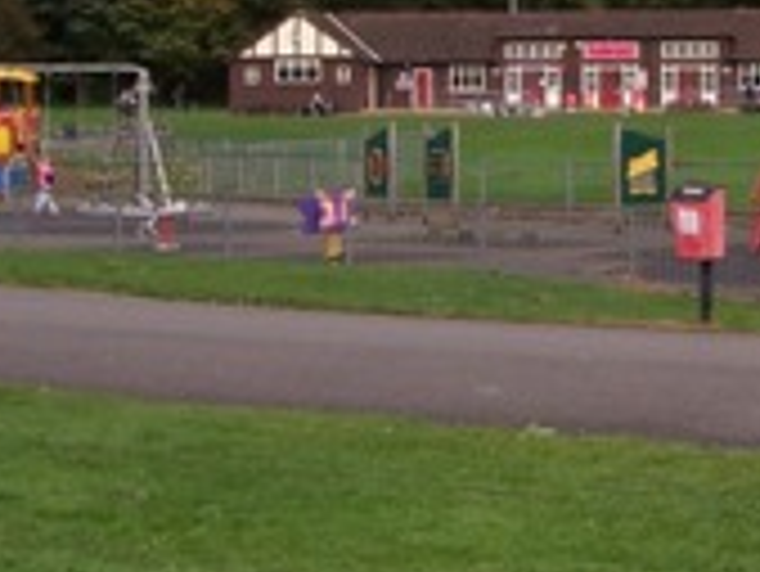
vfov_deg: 12.7
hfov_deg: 16.8
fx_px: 2549
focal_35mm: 116
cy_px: 77
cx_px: 659
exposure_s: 1/350
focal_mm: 6.3
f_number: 4
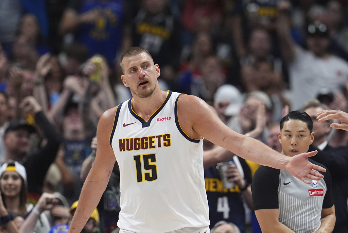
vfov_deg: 2.3
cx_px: 174
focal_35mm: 600
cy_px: 116
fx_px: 5806
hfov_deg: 3.4
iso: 5000
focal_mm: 400
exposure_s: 1/1600
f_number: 3.5
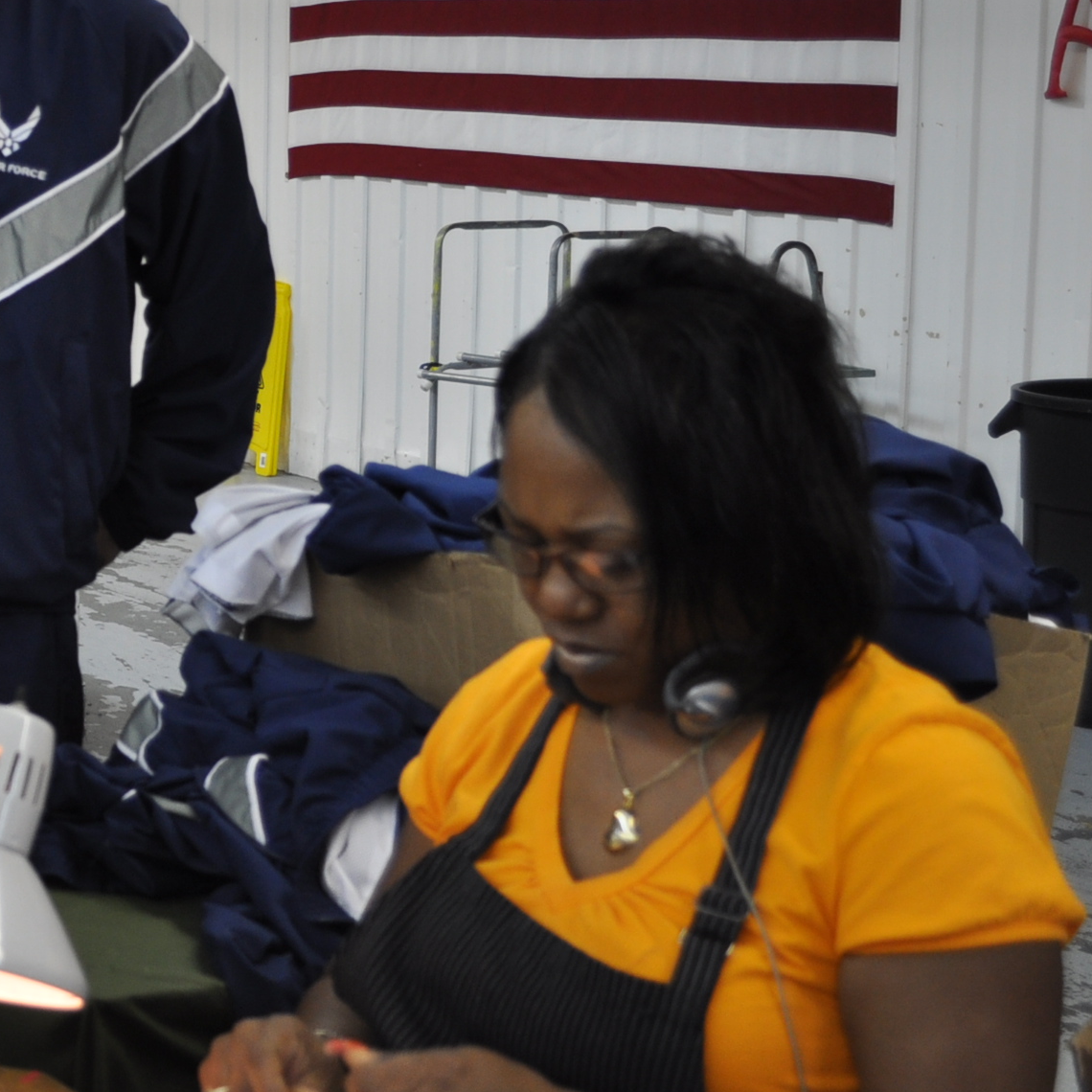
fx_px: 2820
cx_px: -183
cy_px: 454
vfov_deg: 21.9
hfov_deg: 20.6
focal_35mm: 79
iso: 320
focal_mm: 22
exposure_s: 1/50
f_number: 4
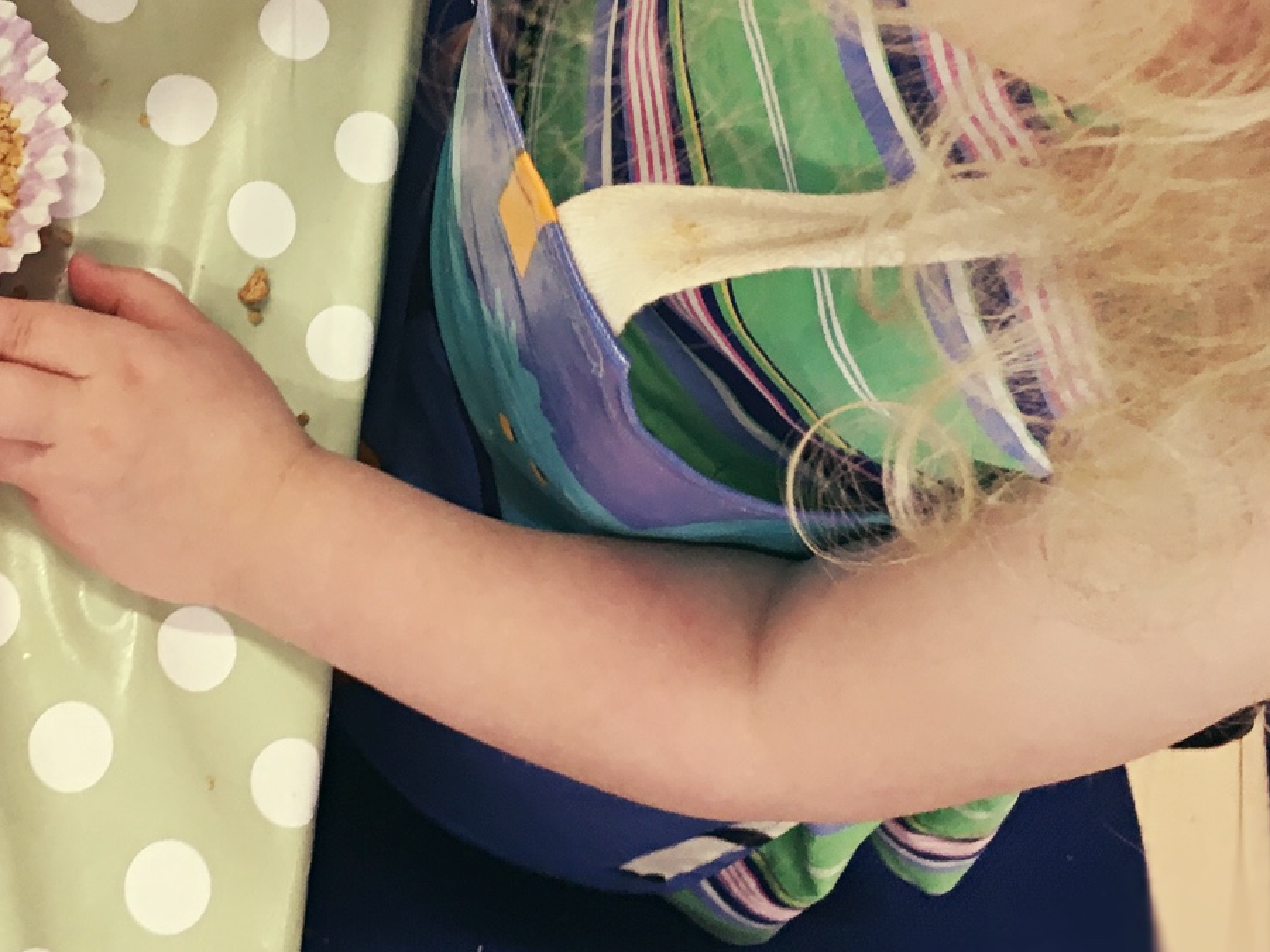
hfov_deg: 29.0
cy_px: 99
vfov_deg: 21.8
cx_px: 351
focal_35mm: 66
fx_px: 2421
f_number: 2.2
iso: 80
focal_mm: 4.15
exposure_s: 1/33
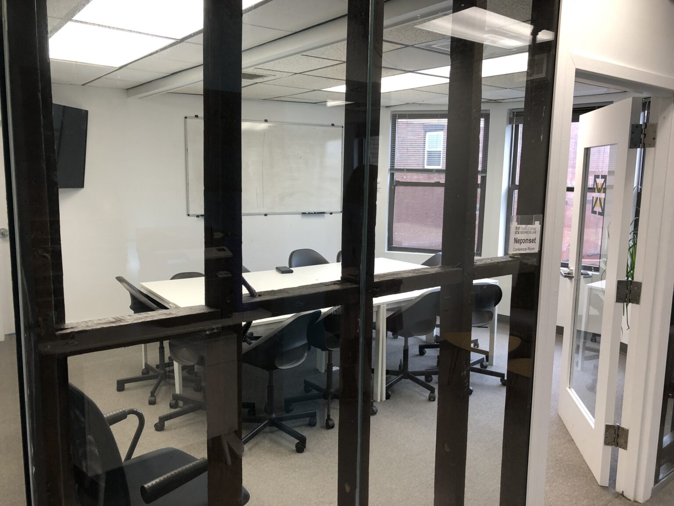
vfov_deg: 49.7
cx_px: 337
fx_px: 545
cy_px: 253
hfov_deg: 63.4
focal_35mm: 28
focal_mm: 3.99
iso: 40
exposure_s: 1/24
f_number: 1.8
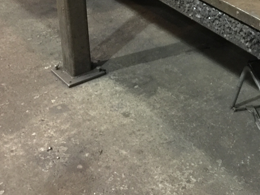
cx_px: 255
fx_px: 563
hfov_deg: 24.9
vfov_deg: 19.2
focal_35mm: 75
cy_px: 11
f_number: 2.2
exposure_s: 1/4
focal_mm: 4.15
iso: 160
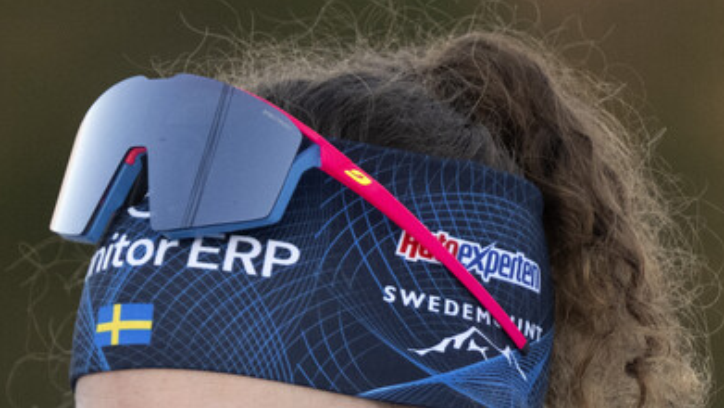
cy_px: 819
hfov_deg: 2.0
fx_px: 20600
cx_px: 204
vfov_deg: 1.1
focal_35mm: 1073
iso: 1600
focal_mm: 250
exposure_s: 1/640
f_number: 4
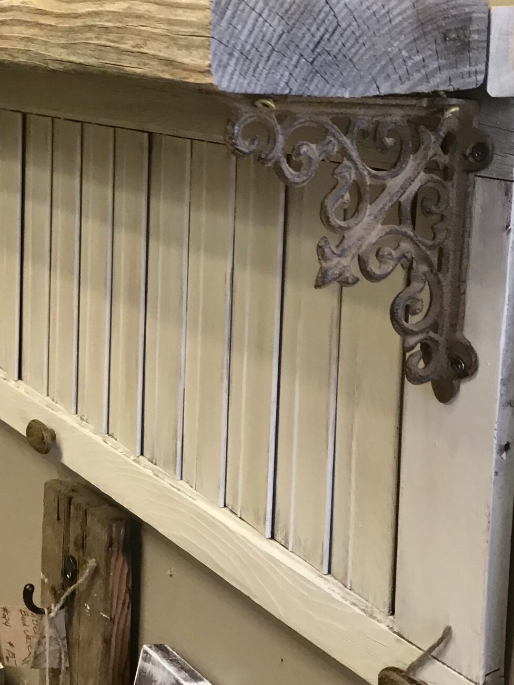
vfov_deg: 34.7
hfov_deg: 26.5
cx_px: 240
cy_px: 236
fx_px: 1089
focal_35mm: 55
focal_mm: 3.99
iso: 40
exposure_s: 1/17
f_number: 1.8
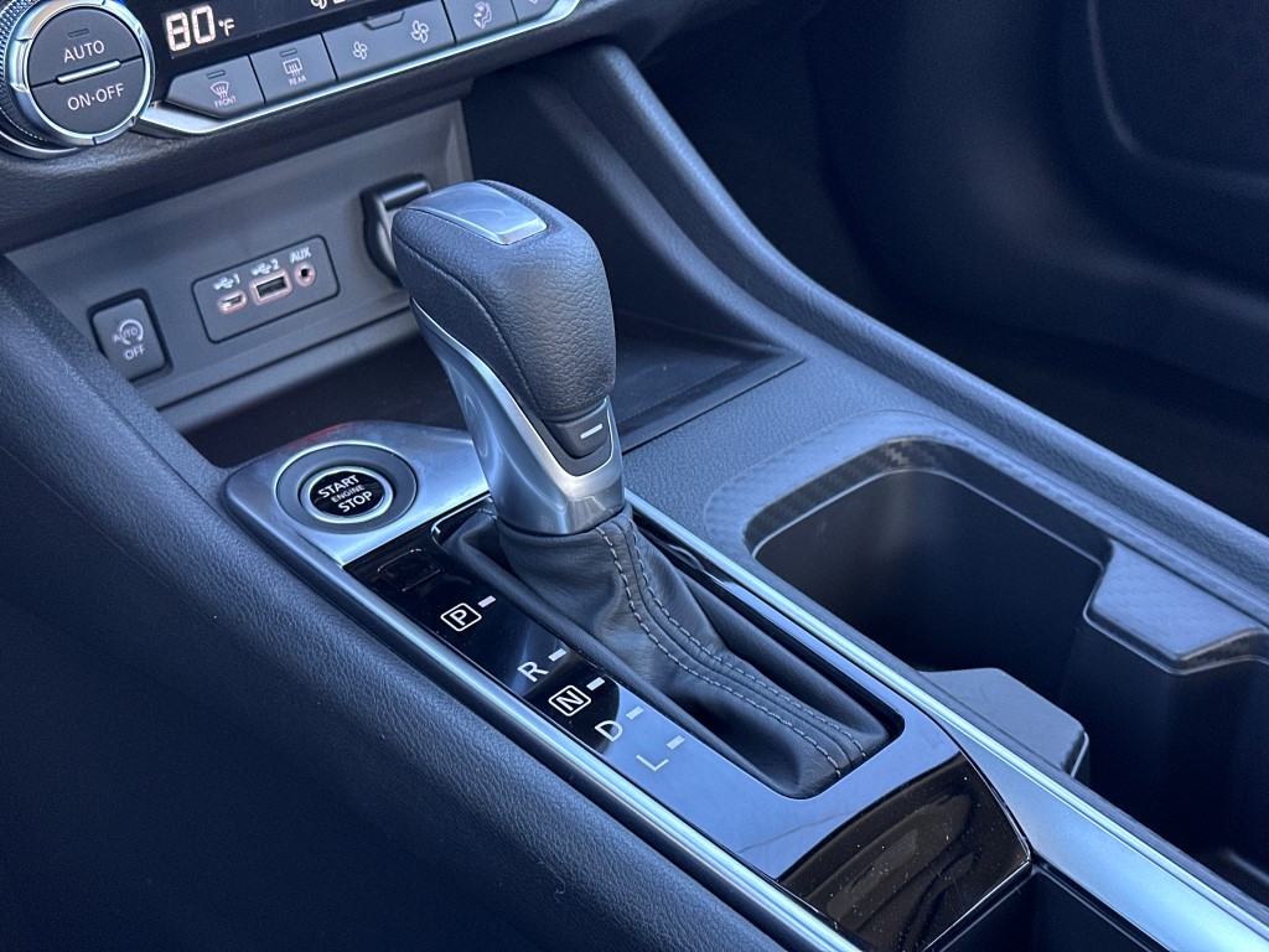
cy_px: 476
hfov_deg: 39.7
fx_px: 1760
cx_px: 634
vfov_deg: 30.3
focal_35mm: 48
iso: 125
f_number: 1.78
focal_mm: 6.86
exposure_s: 1/60
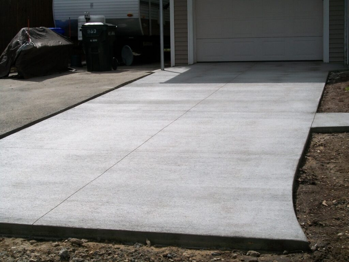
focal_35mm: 70
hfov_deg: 27.8
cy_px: 131
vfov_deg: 21.0
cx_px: 174
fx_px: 706
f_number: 6.7
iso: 80
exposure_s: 1/640
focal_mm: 11.6
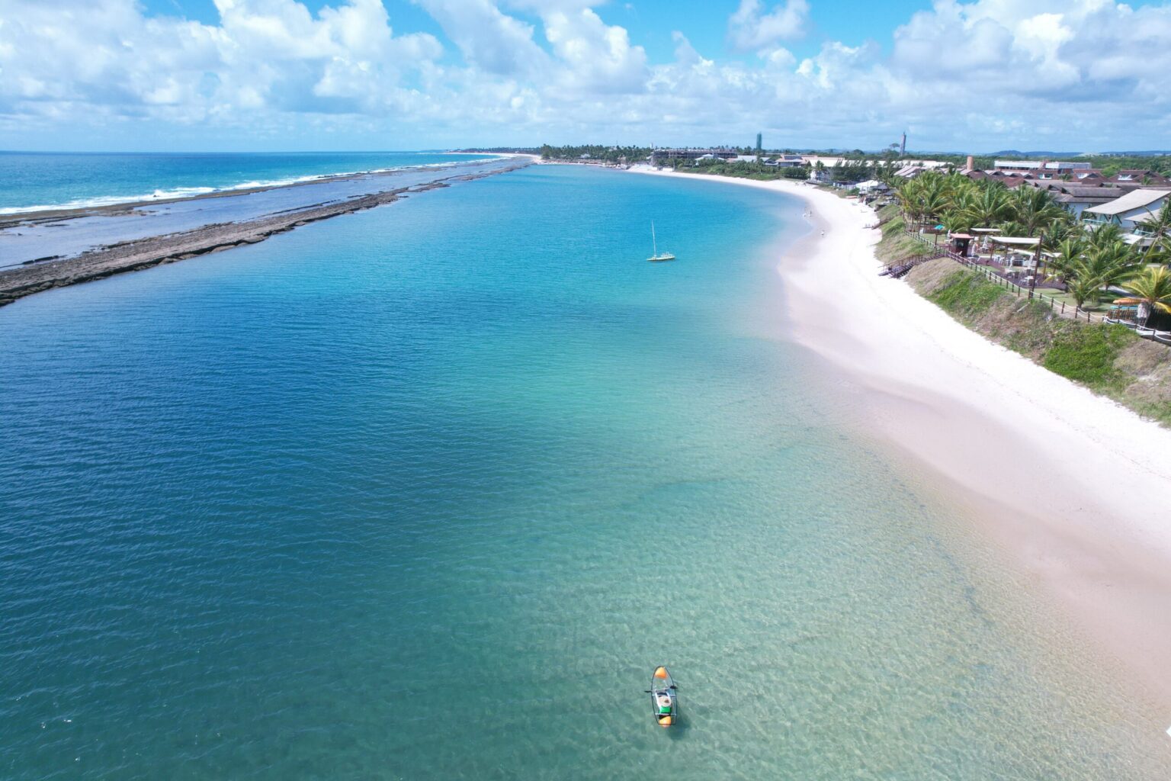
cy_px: 390
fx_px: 716
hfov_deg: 78.6
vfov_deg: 57.2
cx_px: 586
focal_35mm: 22
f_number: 2.8
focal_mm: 8.38
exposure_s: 1/400
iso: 100
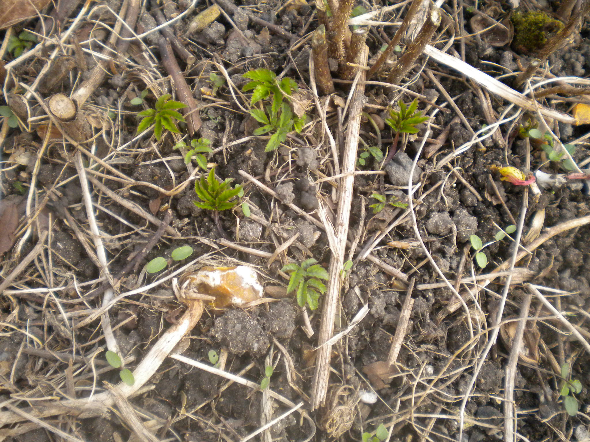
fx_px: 597
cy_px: 221
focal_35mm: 35
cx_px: 295
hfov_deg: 52.6
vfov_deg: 40.7
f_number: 3.1
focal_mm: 6.3
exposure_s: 1/500
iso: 358
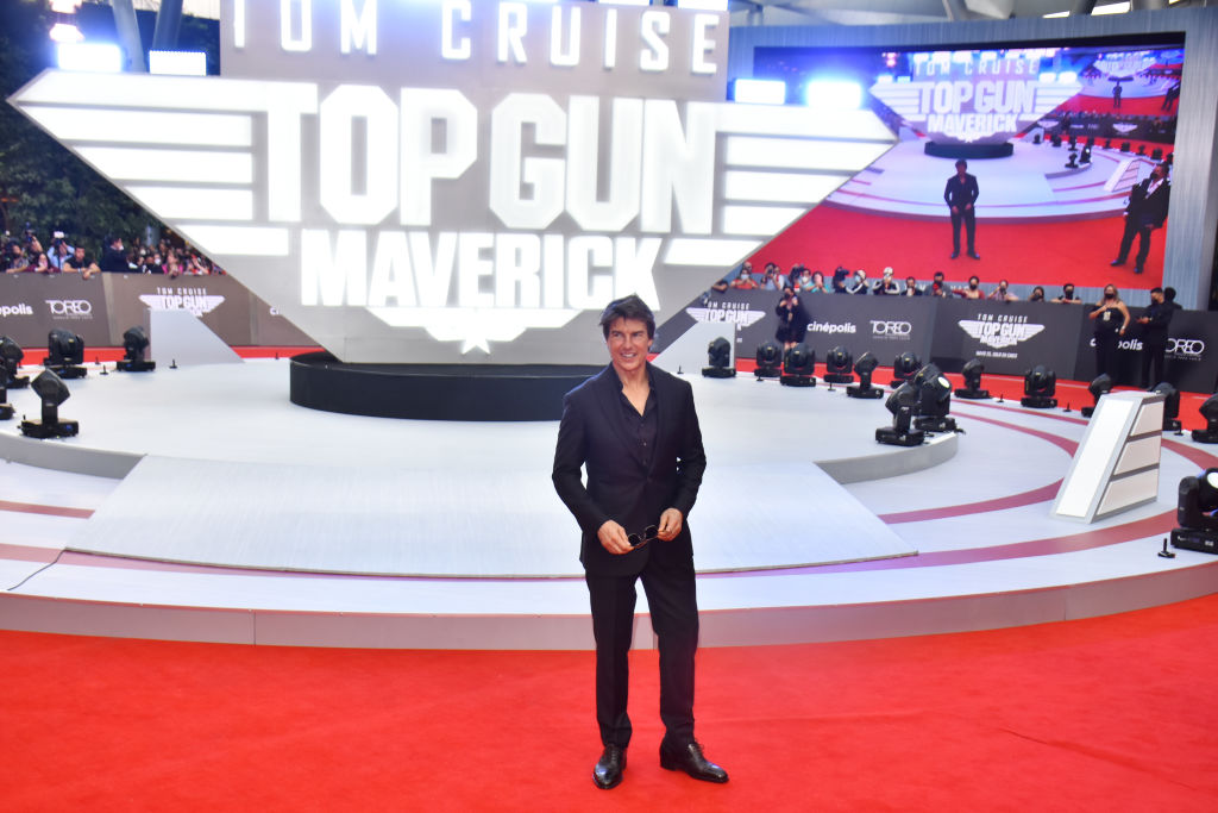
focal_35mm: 40
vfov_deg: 33.0
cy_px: 406
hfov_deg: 47.9
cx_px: 609
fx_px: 1370
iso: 640
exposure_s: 1/200
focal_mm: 27
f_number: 5.6
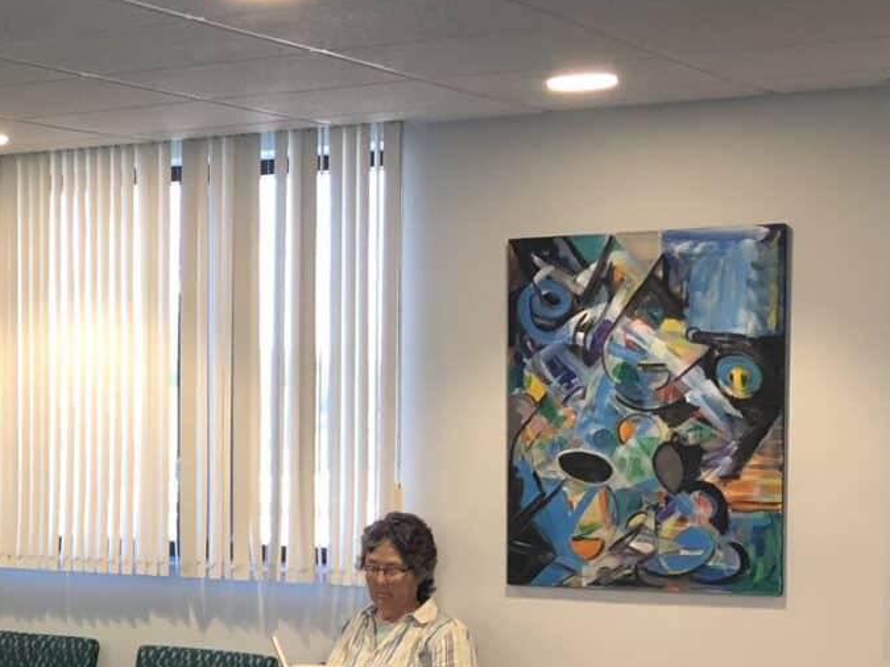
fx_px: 2185
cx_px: -196
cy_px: 534
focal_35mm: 85
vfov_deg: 17.2
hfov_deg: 21.3
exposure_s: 1/30
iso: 40
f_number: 1.8
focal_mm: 3.99
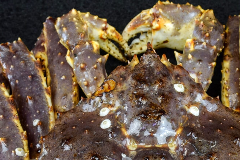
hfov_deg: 21.6
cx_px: 153
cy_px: 143
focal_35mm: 94
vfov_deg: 14.4
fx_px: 627
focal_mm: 27
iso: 100
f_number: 10
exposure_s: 1/1.3
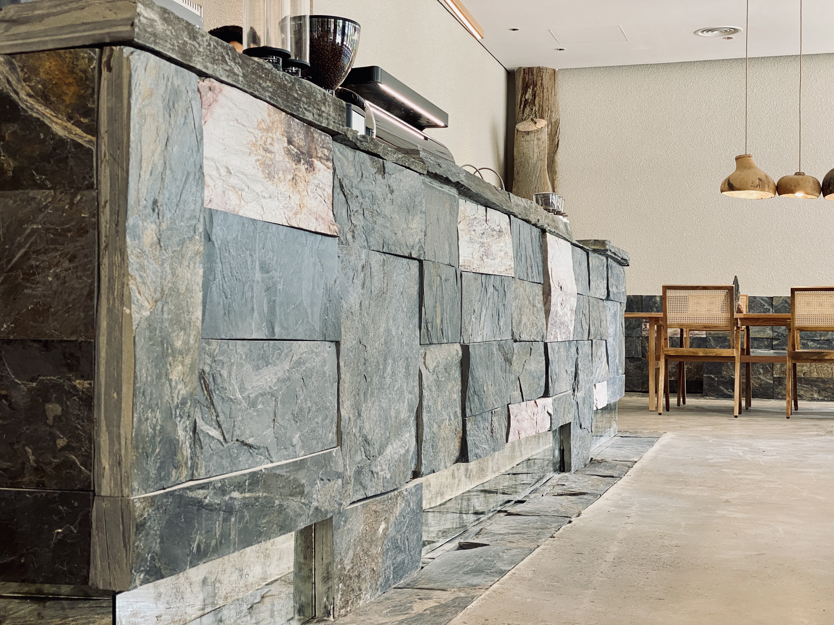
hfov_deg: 36.8
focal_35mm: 52
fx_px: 1253
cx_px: 417
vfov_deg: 28.0
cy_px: 312
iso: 100
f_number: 2
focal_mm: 6
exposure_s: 1/60
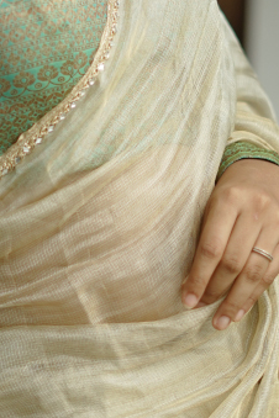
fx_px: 1930
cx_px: 20
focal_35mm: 166
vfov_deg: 12.4
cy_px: 128
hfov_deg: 8.2
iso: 500
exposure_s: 1/80
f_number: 1.8
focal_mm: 50
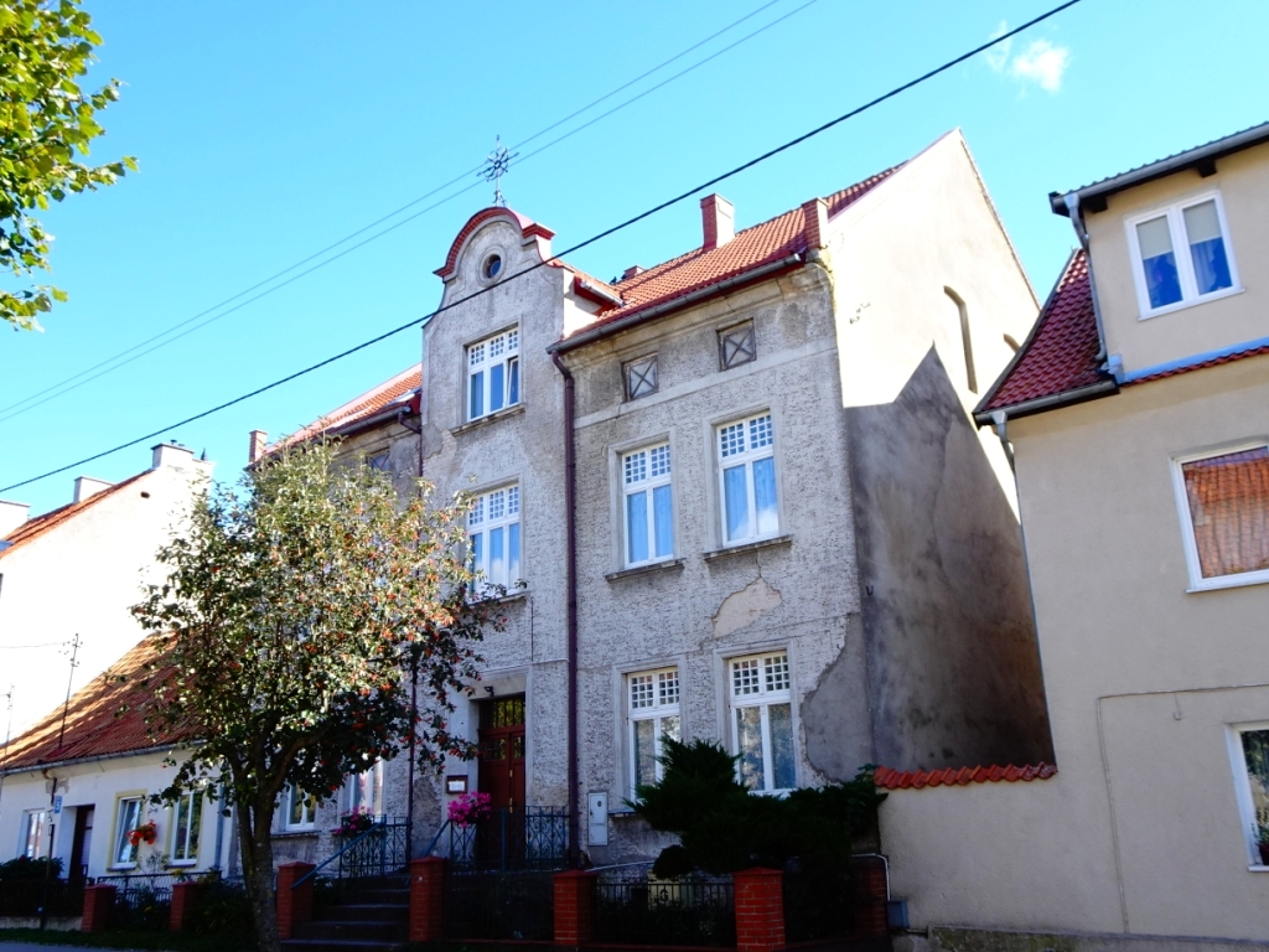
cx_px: 634
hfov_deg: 58.4
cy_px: 476
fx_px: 1136
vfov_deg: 45.4
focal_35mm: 31
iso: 80
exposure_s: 1/200
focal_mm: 5.26
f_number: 4
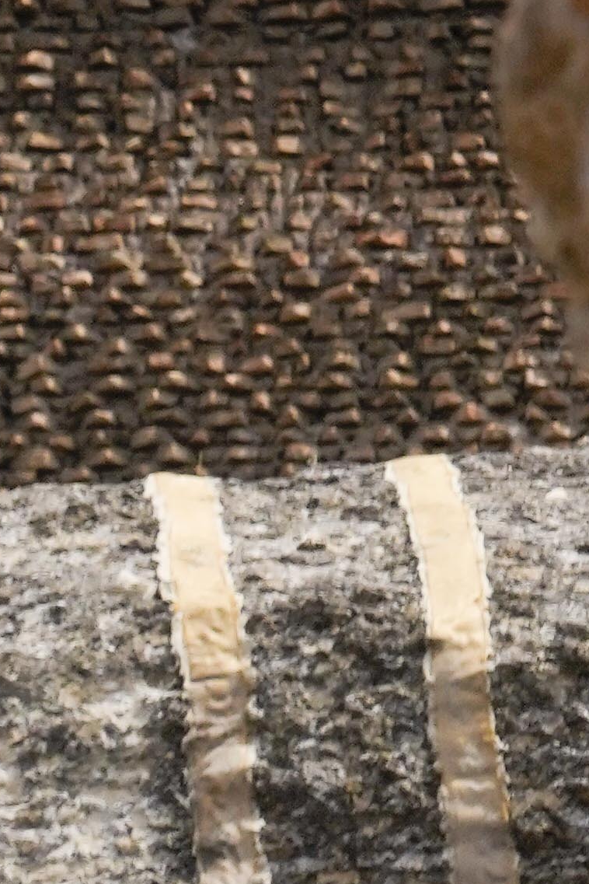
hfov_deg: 1.9
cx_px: -1417
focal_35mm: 722
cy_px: 894
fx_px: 17718
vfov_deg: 2.9
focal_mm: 95
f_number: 9
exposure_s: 1/1250
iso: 400
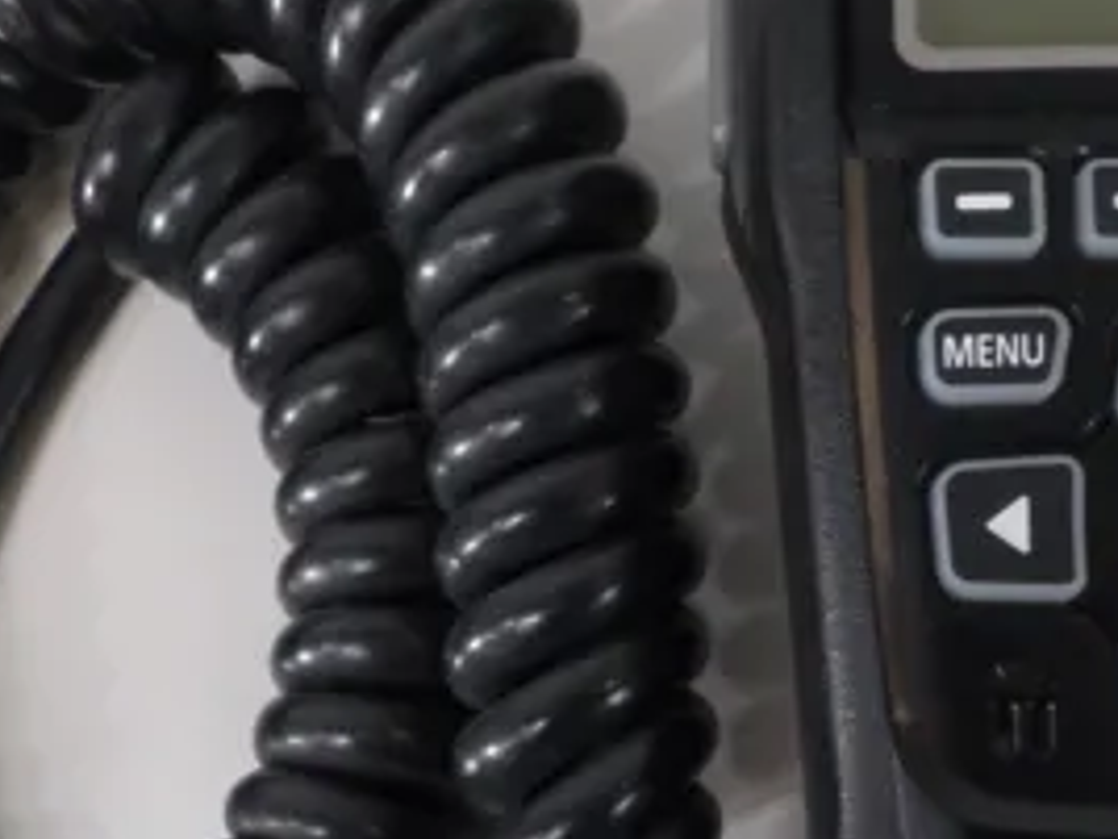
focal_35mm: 84
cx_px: 715
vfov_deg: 17.4
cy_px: 718
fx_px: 2713
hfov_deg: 23.2
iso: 100
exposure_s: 1/30
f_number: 2.5
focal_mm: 4.5
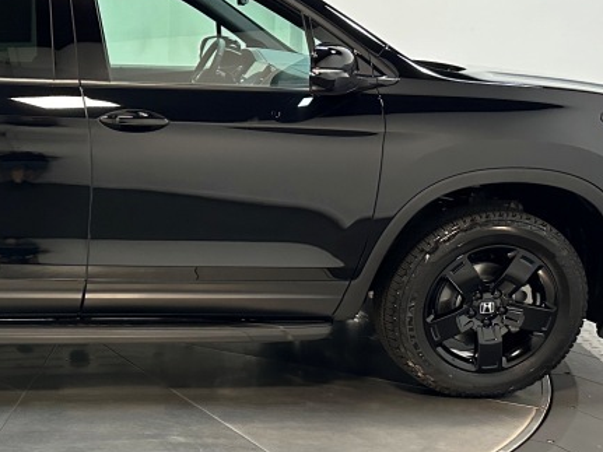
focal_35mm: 57
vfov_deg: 25.4
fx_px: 993
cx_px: 10
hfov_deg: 31.4
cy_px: 320
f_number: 1.78
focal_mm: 6.86
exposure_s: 1/60
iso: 640
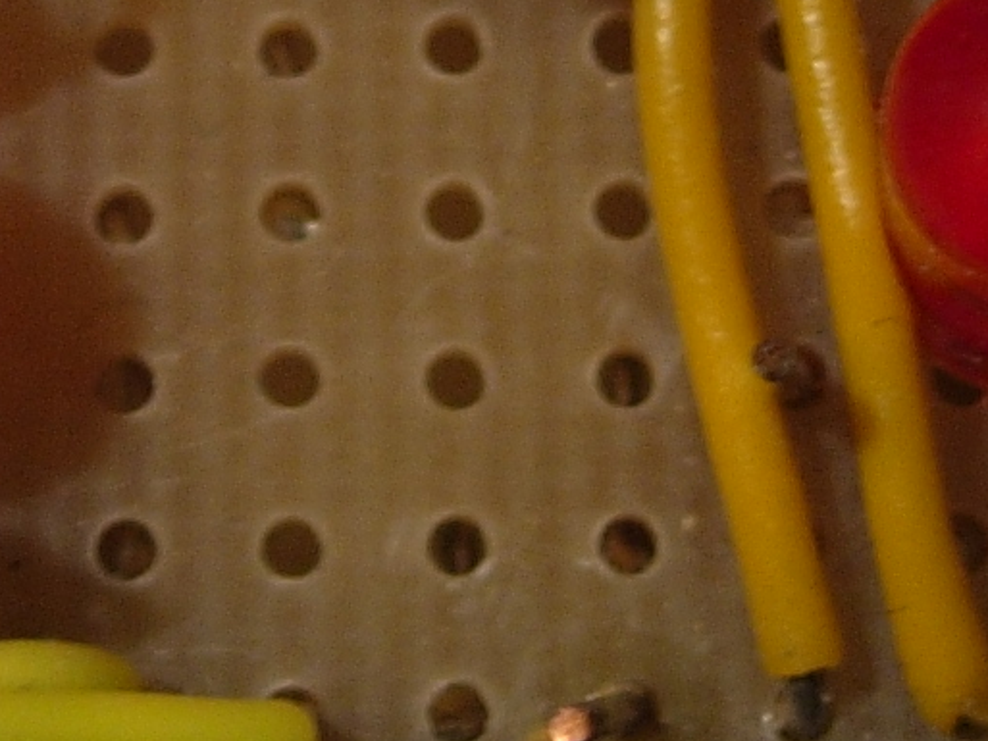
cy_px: 62
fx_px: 5910
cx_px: 379
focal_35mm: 207
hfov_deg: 9.6
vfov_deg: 7.2
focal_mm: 8.5
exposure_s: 1/35.9
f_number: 2.9
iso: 64
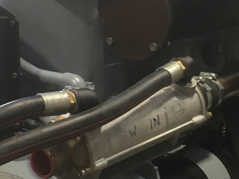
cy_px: 117
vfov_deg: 13.6
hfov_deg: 17.9
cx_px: 195
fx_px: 753
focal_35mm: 109
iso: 80
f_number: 2.2
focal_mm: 4.15
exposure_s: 1/33
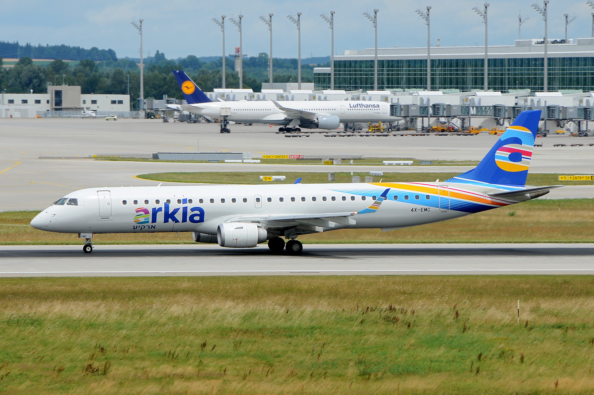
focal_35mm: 255
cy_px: 198
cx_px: 297
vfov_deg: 5.4
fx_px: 4202
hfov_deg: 8.1
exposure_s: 1/800
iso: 200
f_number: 8
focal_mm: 170
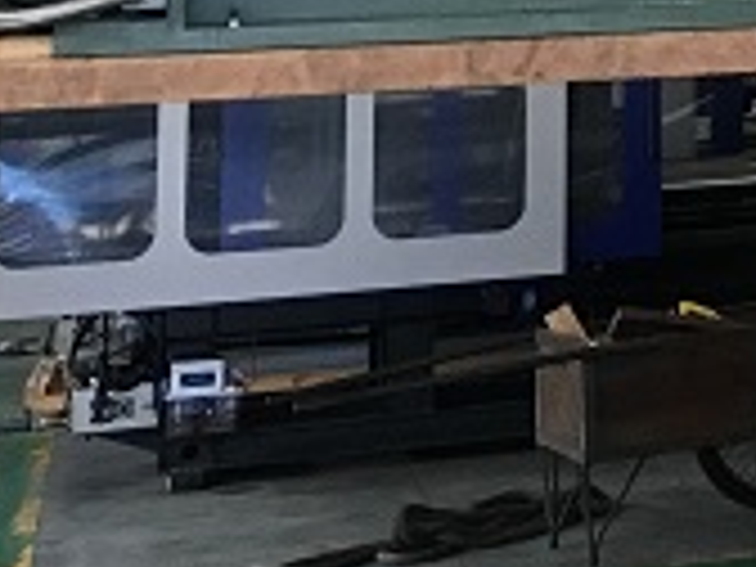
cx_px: 1433
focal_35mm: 139
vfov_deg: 9.9
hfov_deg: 12.7
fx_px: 3036
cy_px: -551
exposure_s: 1/33
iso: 160
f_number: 2.2
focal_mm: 4.15
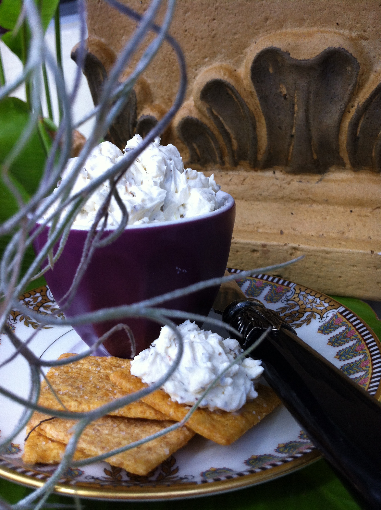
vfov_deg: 52.7
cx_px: 190
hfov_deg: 40.6
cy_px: 255
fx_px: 515
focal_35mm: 35
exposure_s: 1/120
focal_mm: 3.85
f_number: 2.8
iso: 80
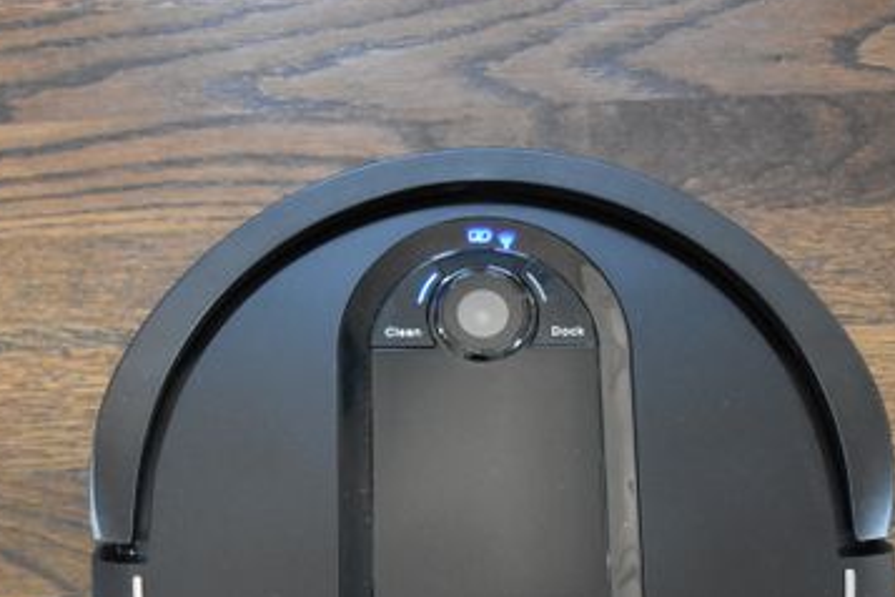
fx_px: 1765
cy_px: 531
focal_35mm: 71
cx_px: 296
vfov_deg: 18.9
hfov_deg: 28.3
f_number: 3.8
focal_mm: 26
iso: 5600
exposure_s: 1/60
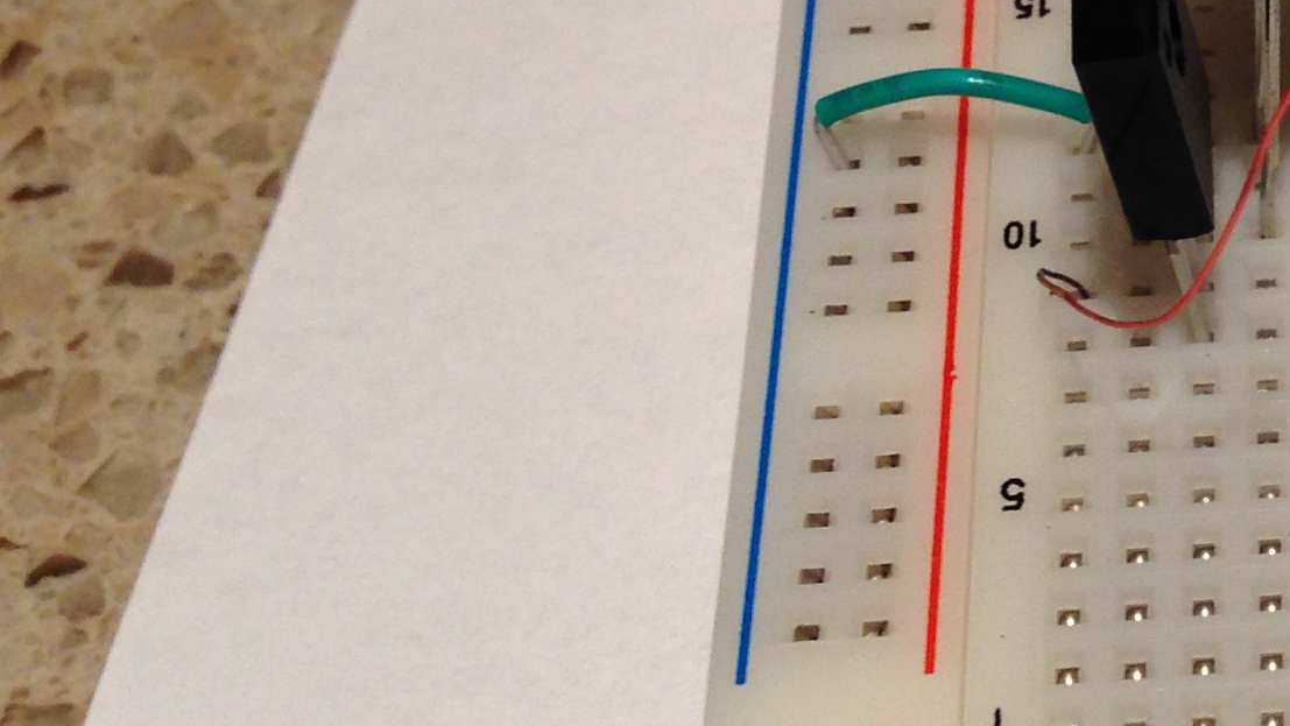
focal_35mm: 106
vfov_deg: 11.3
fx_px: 3626
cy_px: 17
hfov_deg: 18.9
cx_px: 1603
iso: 64
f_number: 2.4
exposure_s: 1/20
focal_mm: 4.12
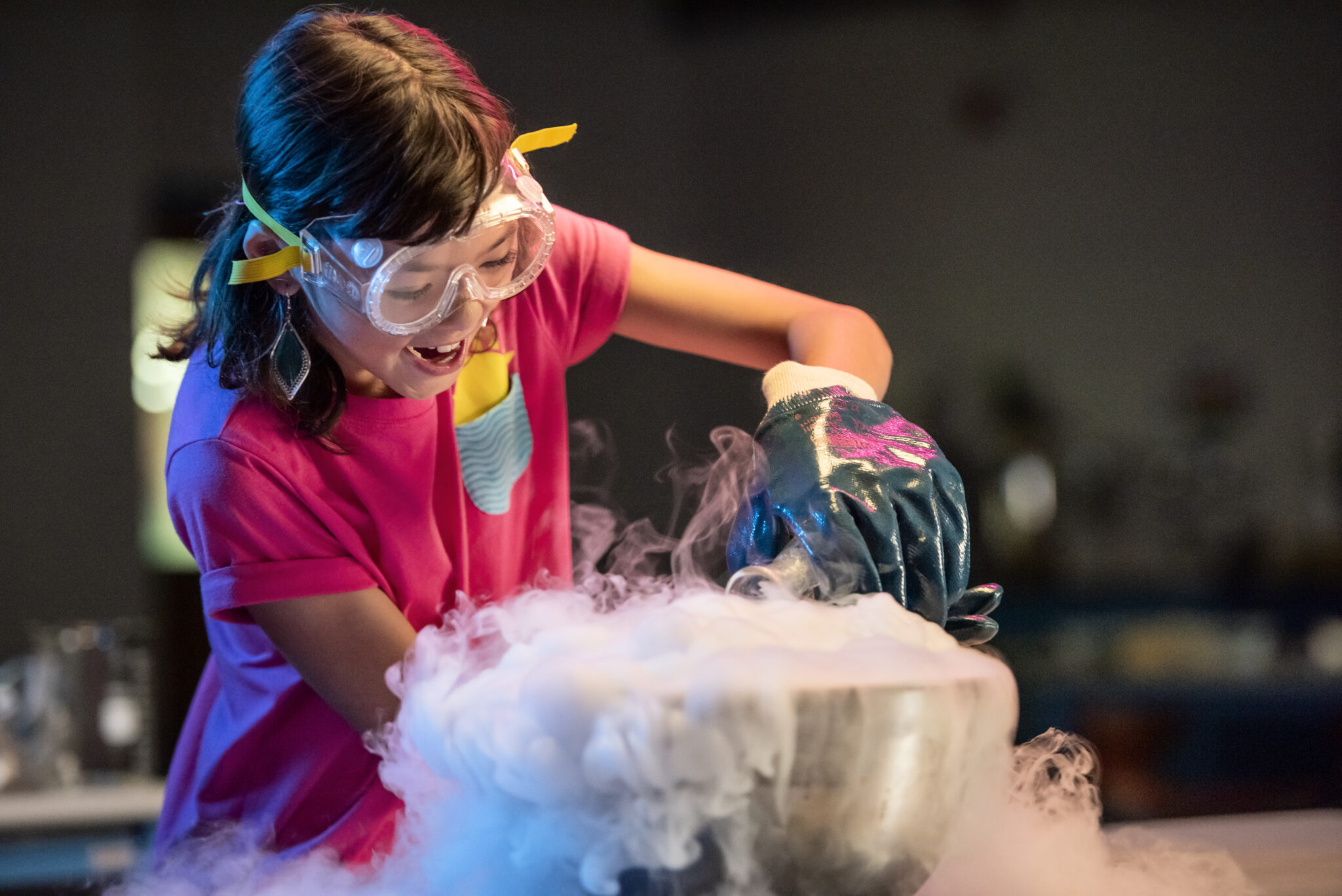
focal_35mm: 122
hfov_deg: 16.8
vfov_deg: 11.2
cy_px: 448
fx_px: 4549
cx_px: 671
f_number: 2.8
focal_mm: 122
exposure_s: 1/160
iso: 1250
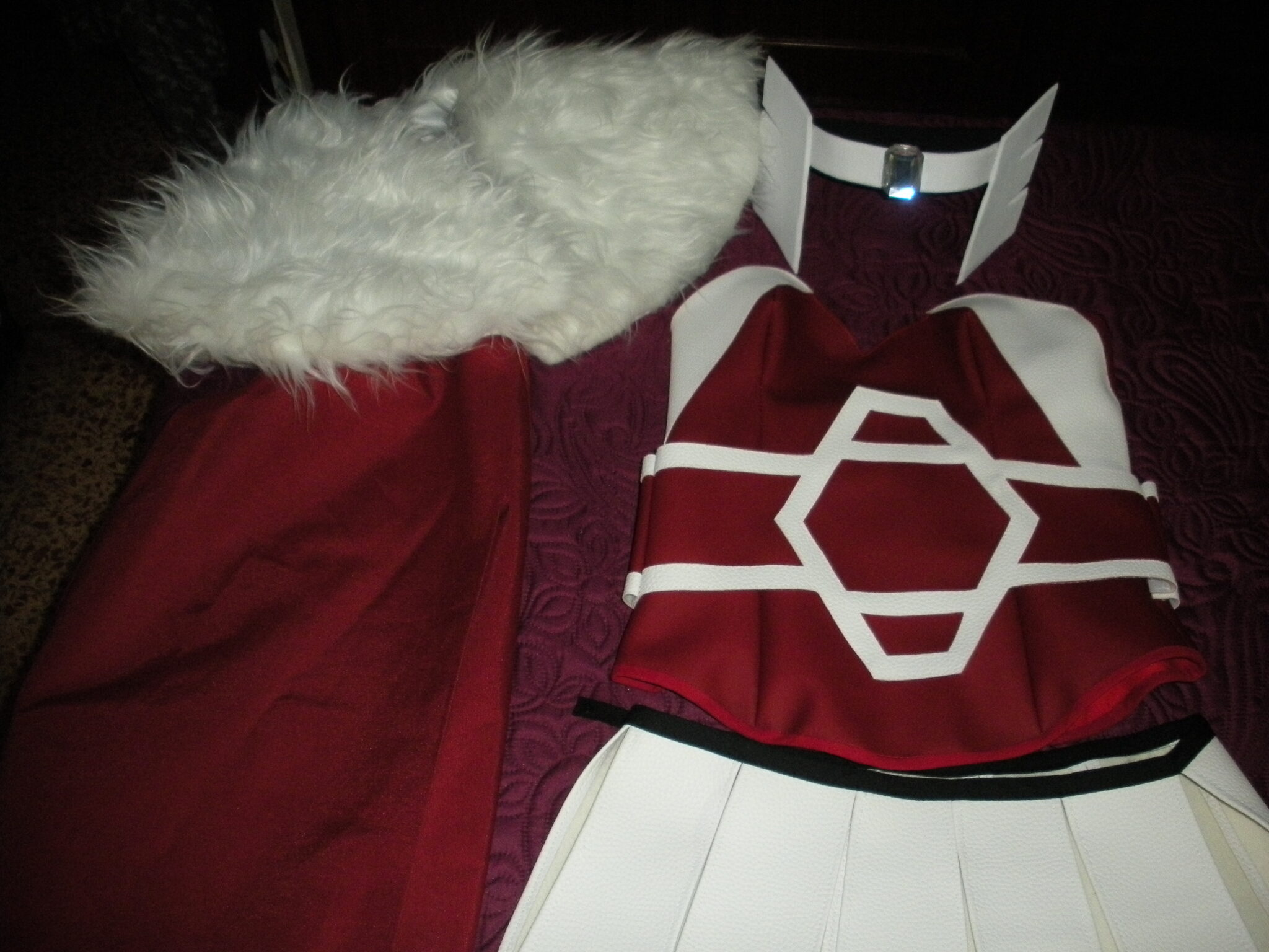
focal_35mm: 35
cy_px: 476
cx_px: 634
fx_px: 1283
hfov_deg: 52.6
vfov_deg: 40.7
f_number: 3.5
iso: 400
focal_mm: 6.3
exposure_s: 1/60
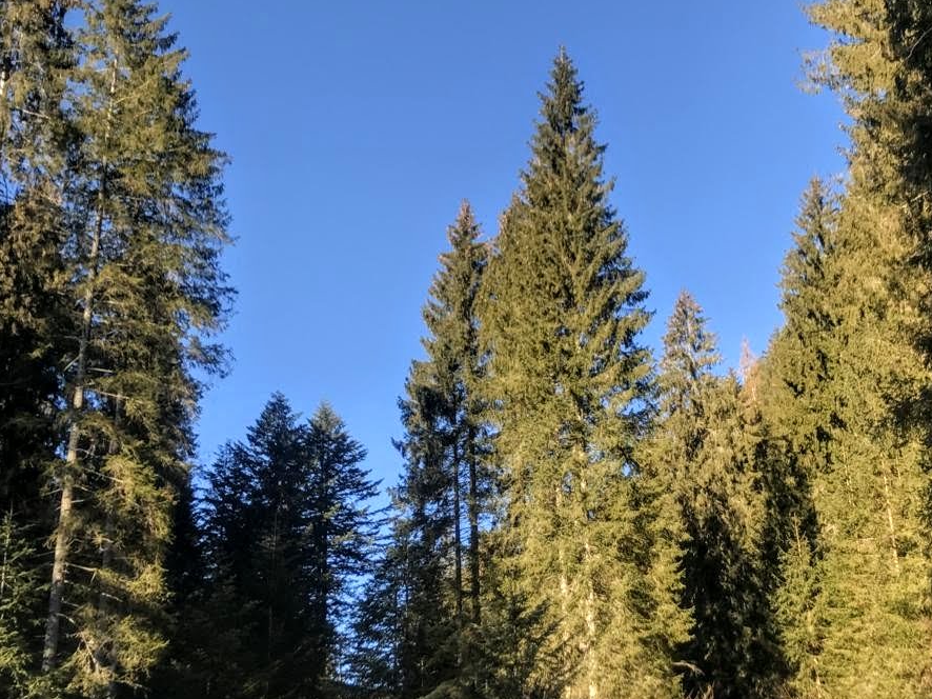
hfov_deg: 37.3
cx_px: 578
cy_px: 481
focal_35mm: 51
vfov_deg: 28.3
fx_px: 1373
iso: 20
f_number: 1.8
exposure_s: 1/577
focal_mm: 3.99
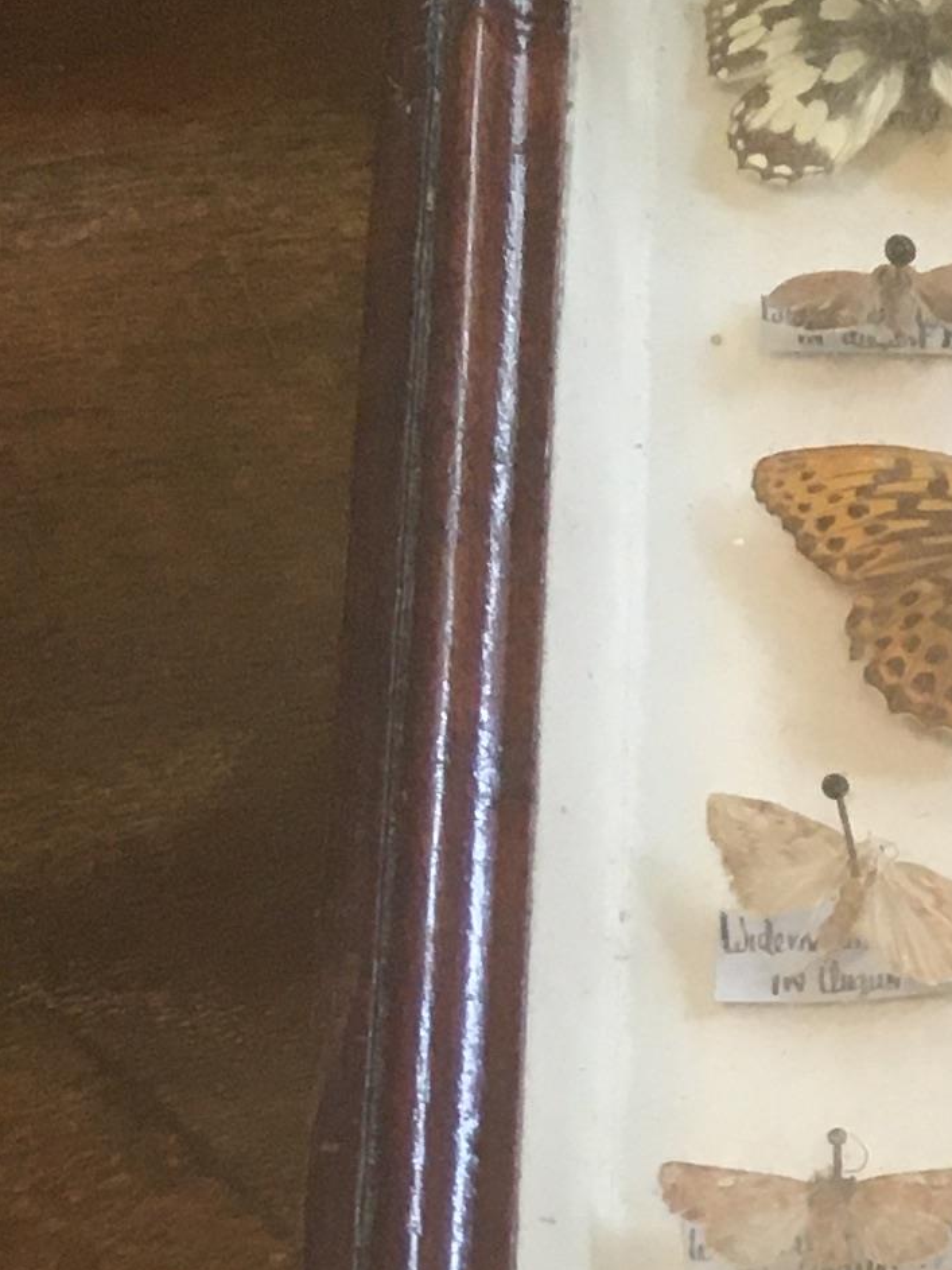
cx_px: 2031
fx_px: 4548
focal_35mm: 124
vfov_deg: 15.2
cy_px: 1651
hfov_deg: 10.7
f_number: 2.2
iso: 50
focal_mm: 4.15
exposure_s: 1/33
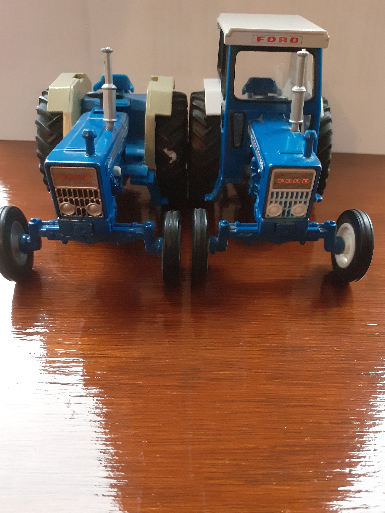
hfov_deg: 51.4
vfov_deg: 65.3
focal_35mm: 27
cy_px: 256
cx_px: 192
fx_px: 400
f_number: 1.9
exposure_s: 1/25
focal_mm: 3.6
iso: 500
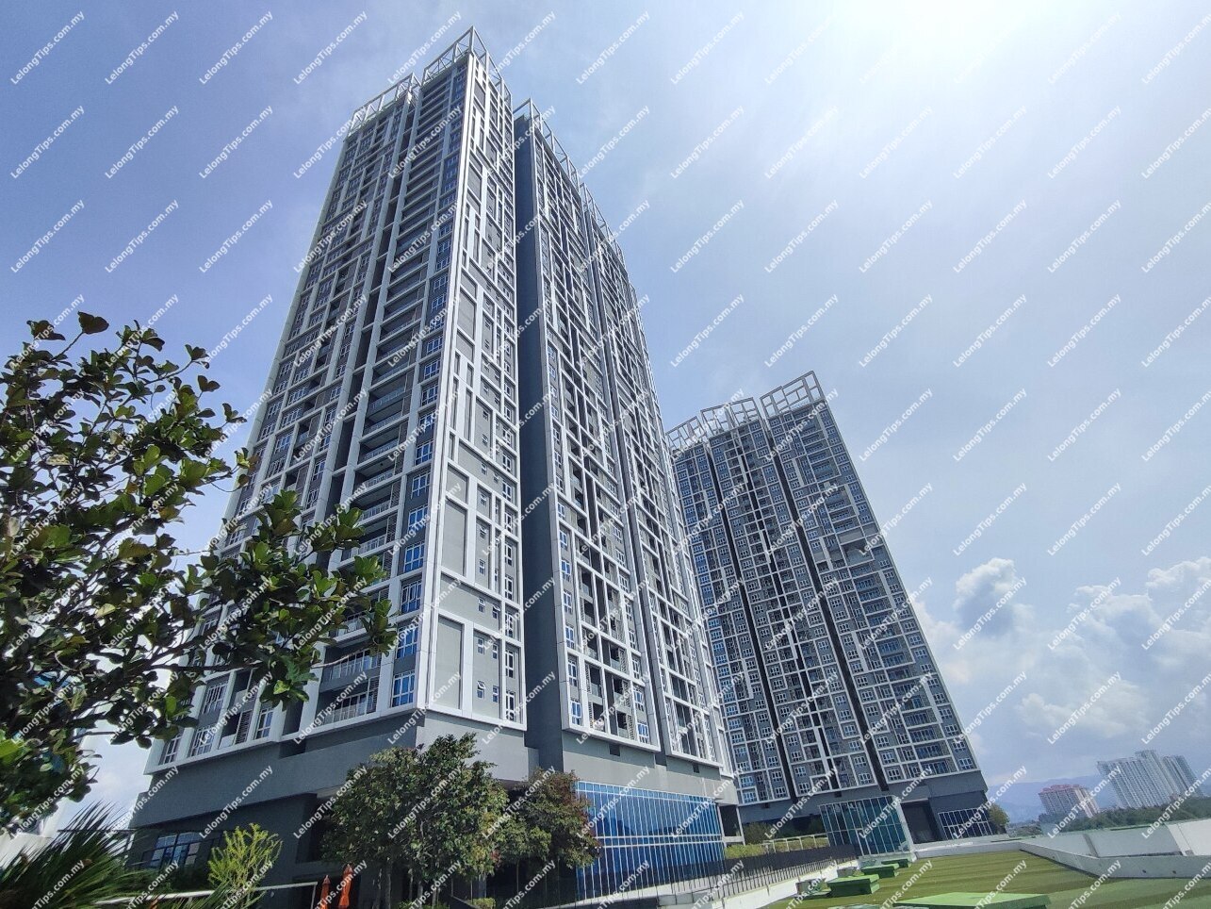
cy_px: 454
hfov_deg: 94.5
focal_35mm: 16
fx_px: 560
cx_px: 606
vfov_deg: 78.1
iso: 50
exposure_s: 1/2724
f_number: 2.2
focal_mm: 1.65
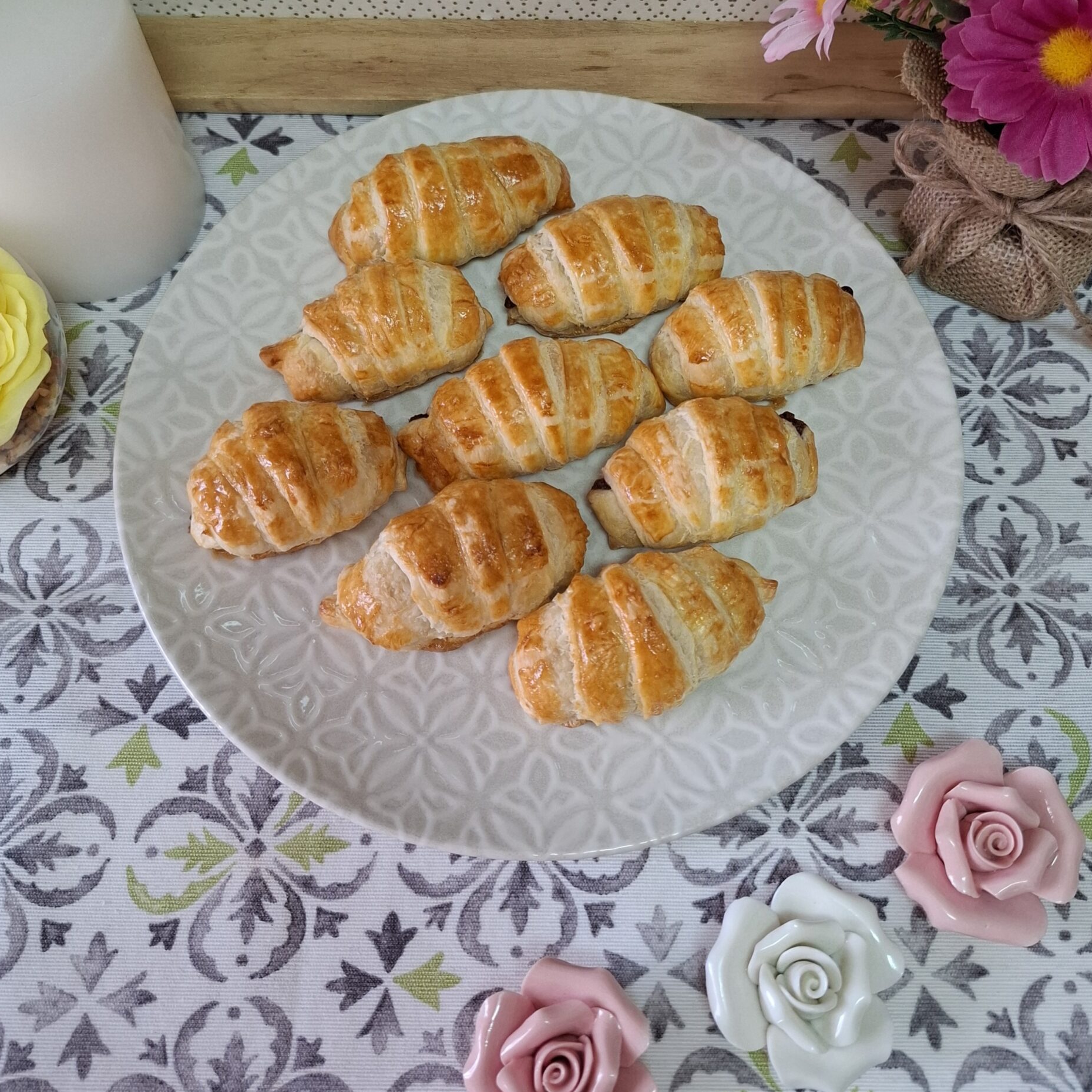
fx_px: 999
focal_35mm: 28
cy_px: 460
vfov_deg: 57.0
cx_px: 541
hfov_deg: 57.3
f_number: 1.8
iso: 250
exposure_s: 1/50
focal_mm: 5.54
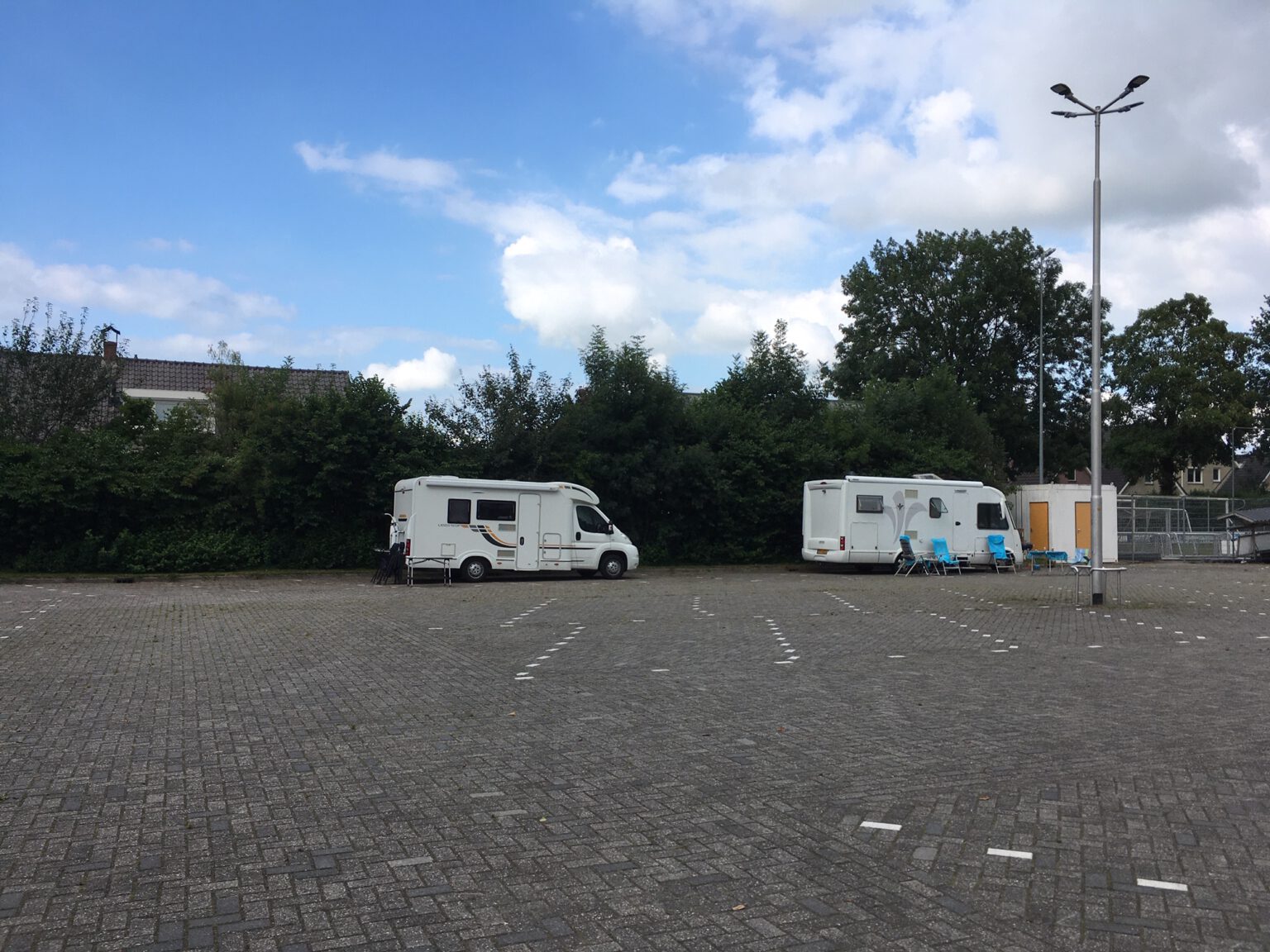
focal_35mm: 29
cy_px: 476
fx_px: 1064
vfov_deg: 48.2
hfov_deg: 61.7
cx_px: 635
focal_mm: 4.15
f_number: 2.2
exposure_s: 1/927
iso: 25
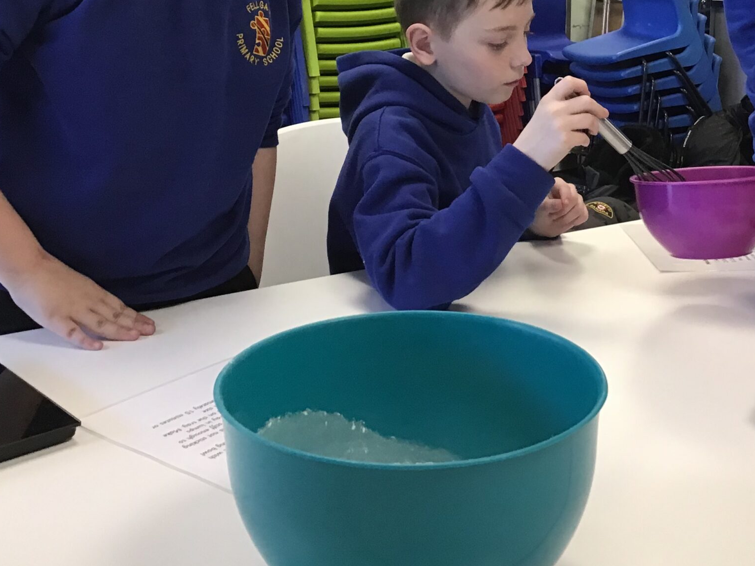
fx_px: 1134
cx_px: 437
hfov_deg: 36.7
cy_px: 108
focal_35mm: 52
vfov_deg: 27.4
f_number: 2.4
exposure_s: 1/33
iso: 64
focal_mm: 3.3
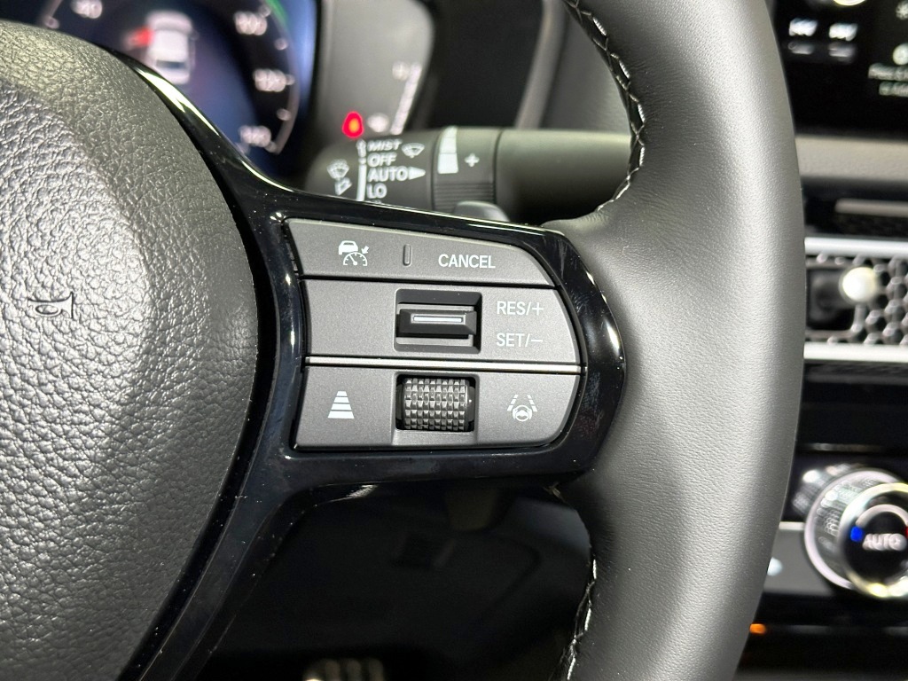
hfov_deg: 39.7
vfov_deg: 30.3
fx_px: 1259
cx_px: 454
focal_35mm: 48
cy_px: 340
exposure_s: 1/40
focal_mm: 6.86
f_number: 1.78
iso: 500
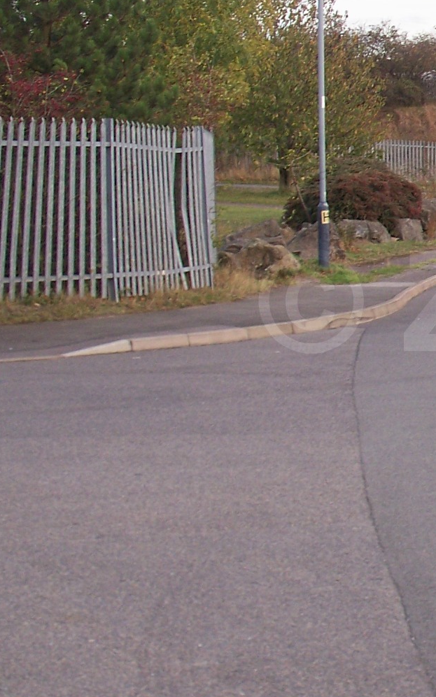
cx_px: 730
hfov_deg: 12.1
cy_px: 213
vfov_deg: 20.5
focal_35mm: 101
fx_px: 1920
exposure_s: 1/60
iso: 64
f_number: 2.8
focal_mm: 7.54
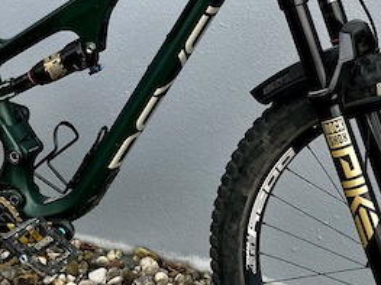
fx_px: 869
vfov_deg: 18.6
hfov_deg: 24.7
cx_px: 185
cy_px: 107
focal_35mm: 79
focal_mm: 5.1
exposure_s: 1/433
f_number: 1.6
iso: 50
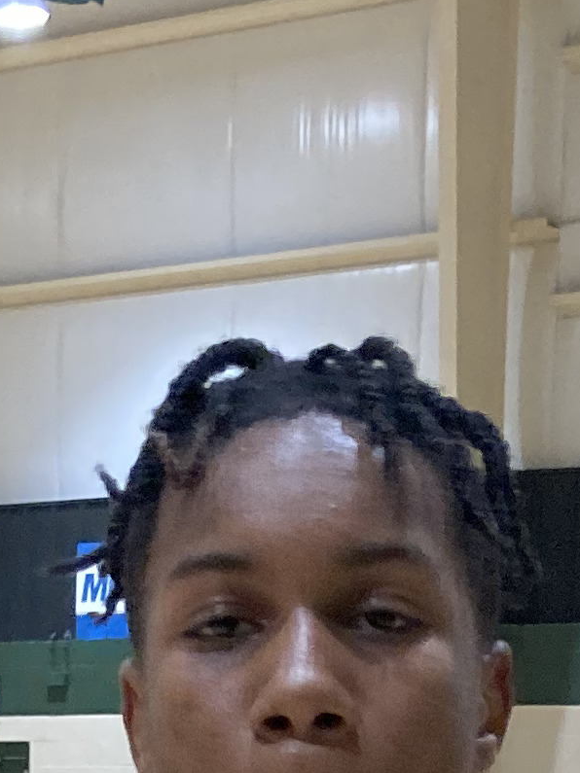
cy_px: 1700
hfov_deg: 10.4
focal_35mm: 142
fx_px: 3173
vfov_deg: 11.9
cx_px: 120
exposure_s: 1/60
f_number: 1.8
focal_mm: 3.99
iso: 160
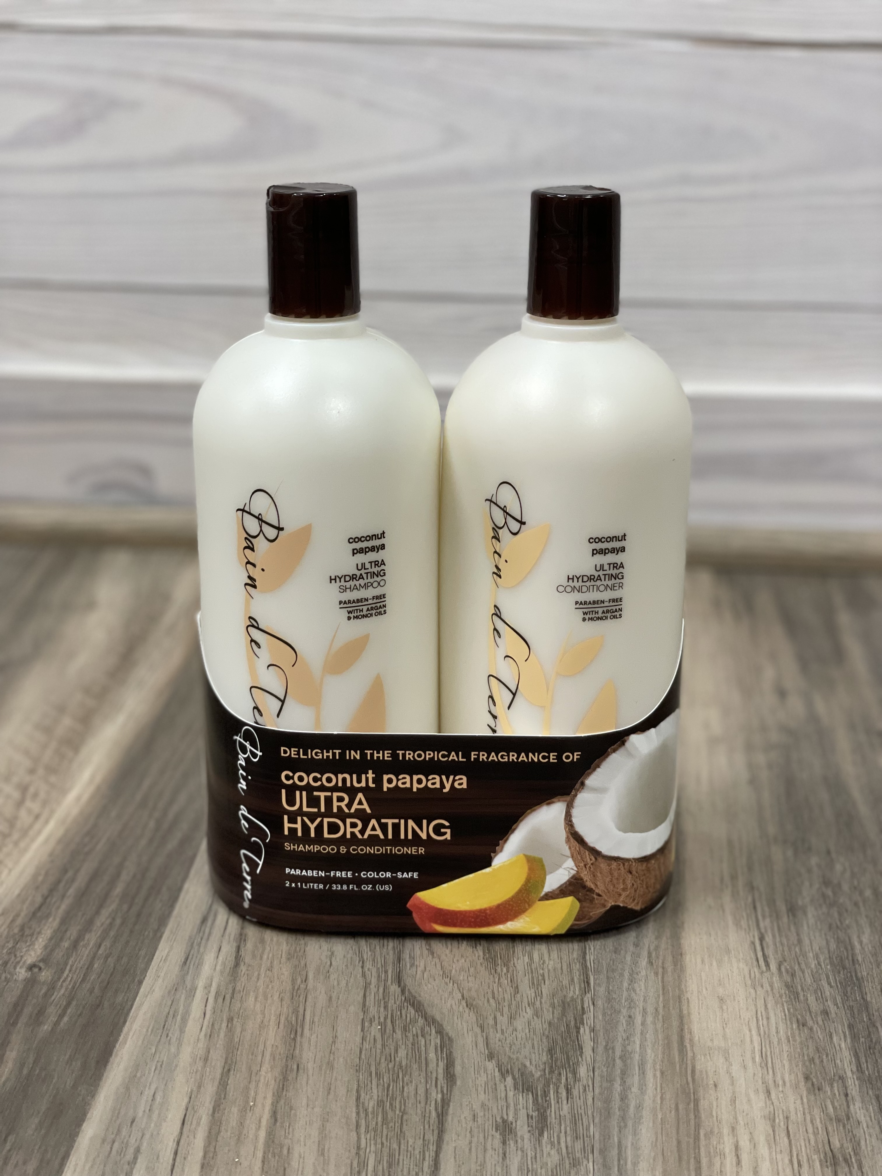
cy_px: 588
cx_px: 441
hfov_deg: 28.0
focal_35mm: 52
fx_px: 1767
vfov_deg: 36.8
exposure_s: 1/120
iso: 200
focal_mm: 6
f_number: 2
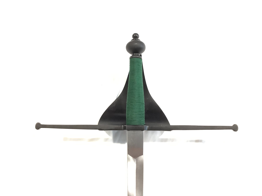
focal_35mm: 31
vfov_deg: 45.4
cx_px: 131
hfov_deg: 58.4
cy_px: 98
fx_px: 235
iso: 400
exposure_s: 1/30
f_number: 2.4
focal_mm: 3.3
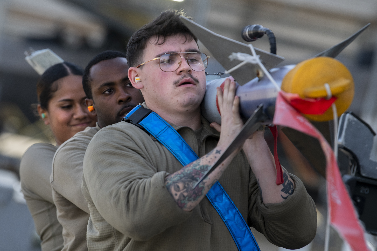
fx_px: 1958
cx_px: 187
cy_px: 126
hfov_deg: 11.0
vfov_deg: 7.3
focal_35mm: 187
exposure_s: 1/2000
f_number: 4
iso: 500
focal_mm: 185
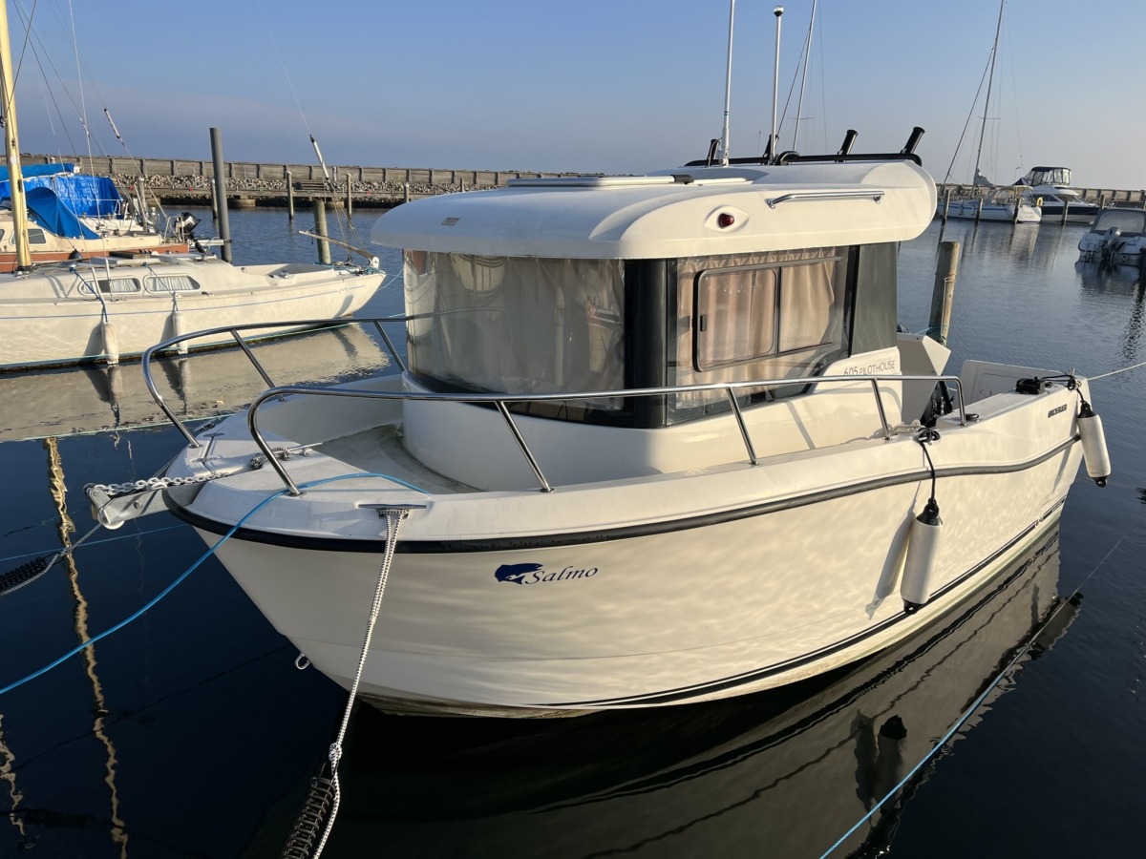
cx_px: 573
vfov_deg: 53.1
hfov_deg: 67.3
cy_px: 430
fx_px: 861
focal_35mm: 26
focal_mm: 5.1
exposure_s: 1/4310
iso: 50
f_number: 1.6
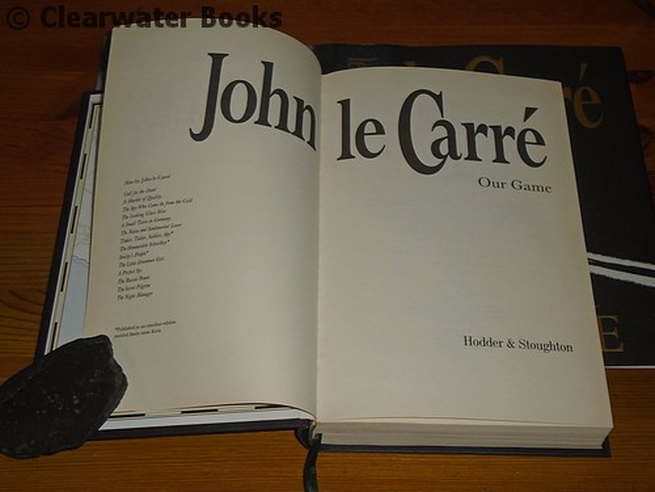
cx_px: 328
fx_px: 1097
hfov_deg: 33.2
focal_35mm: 58
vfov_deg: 25.2
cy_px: 246
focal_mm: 10.2
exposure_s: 1/60
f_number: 4.9
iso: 200
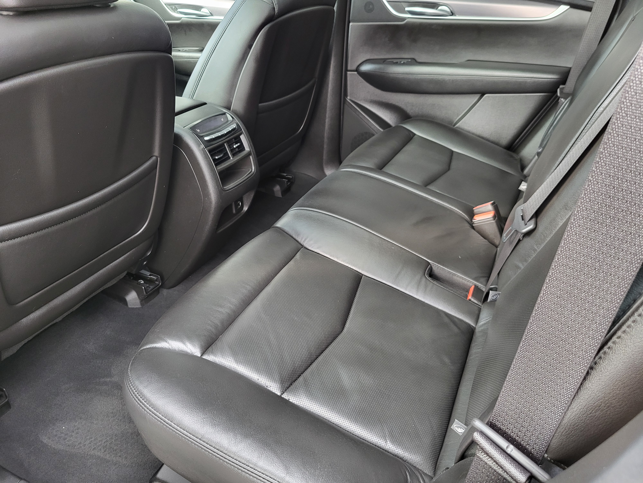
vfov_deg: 53.1
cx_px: 322
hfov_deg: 67.3
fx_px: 483
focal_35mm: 26
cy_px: 242
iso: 320
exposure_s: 1/120
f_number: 1.8
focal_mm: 5.4
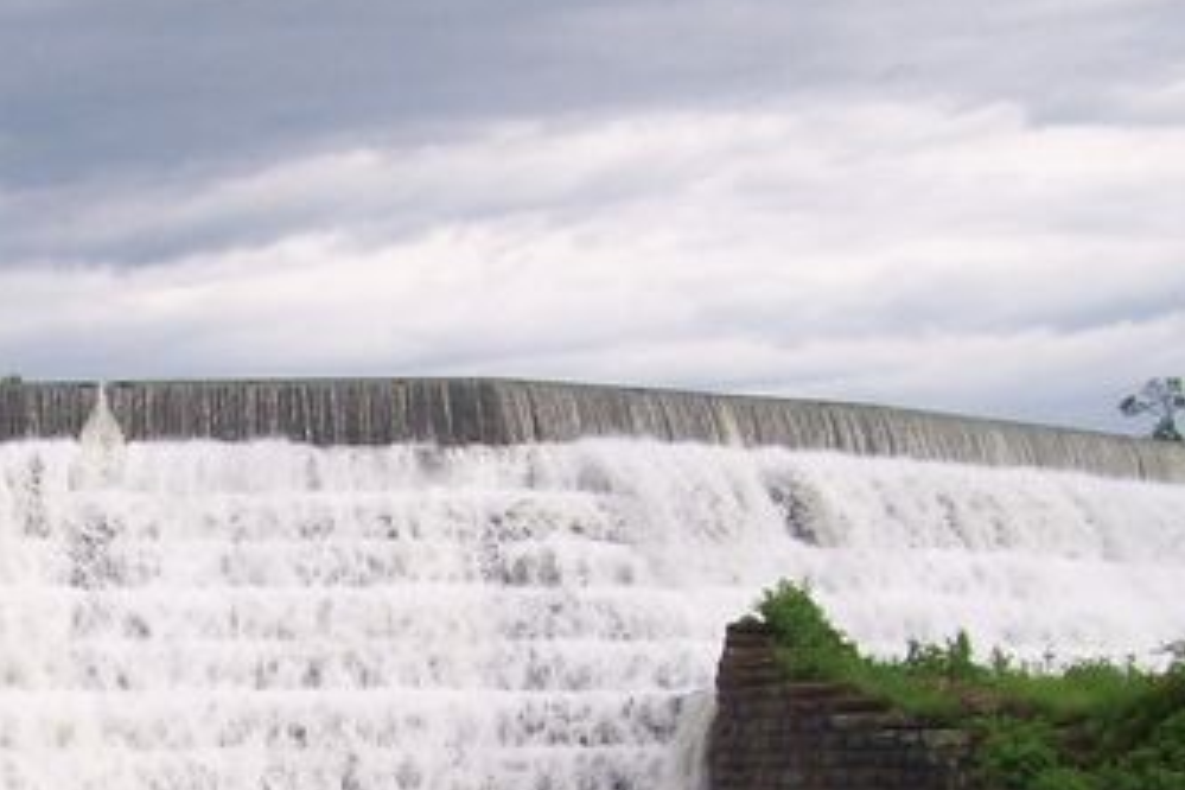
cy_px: 989
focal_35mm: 90
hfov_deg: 21.5
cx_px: -121
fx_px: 2962
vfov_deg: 14.6
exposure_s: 1/307
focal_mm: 6
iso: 80
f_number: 4.8
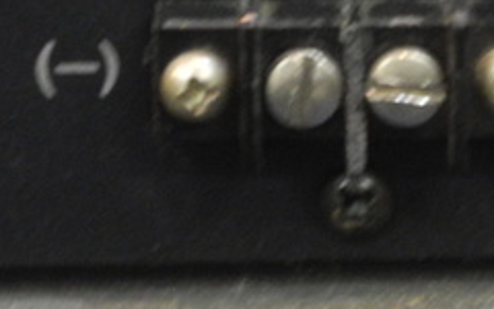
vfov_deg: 2.6
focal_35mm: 504
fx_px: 6785
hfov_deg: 4.2
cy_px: -117
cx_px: 292
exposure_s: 1/7.8
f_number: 4.5
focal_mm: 25.4
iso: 400
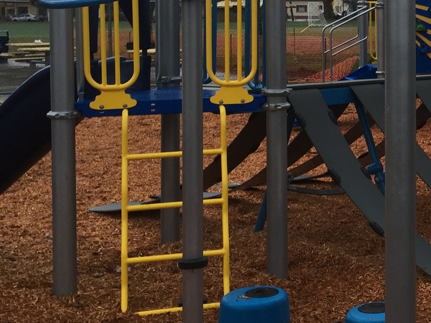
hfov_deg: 23.7
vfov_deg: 19.0
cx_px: 498
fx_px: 946
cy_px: 25
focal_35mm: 76
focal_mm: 4.15
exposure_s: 1/40
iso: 32
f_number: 2.2
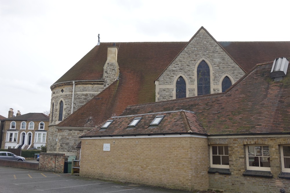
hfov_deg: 55.8
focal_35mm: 34
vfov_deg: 38.9
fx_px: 274
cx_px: 145
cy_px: 96
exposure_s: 1/400
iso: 125
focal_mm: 12.3
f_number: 4
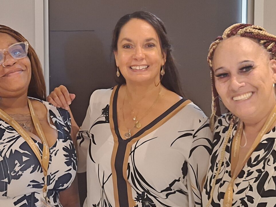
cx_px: 87
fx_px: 486
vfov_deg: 24.0
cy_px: 91
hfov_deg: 31.4
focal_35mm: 61
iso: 1000
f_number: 1.8
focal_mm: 5.54
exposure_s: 1/20
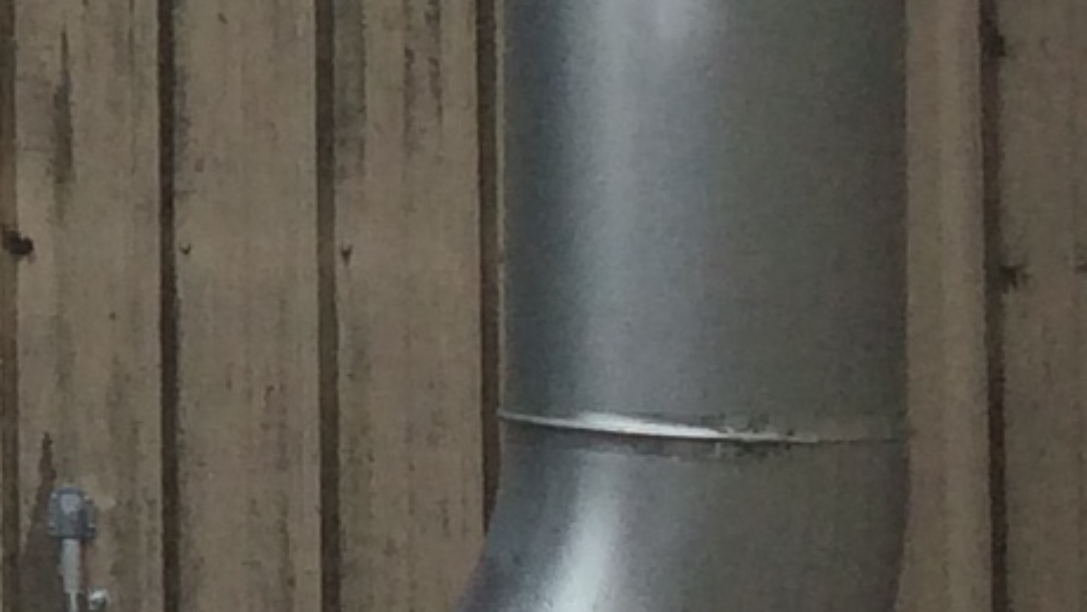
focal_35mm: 231
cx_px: -1456
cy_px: -468
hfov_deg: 8.6
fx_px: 6659
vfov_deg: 5.2
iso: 32
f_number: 2.2
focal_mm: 4.12
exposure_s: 1/1325
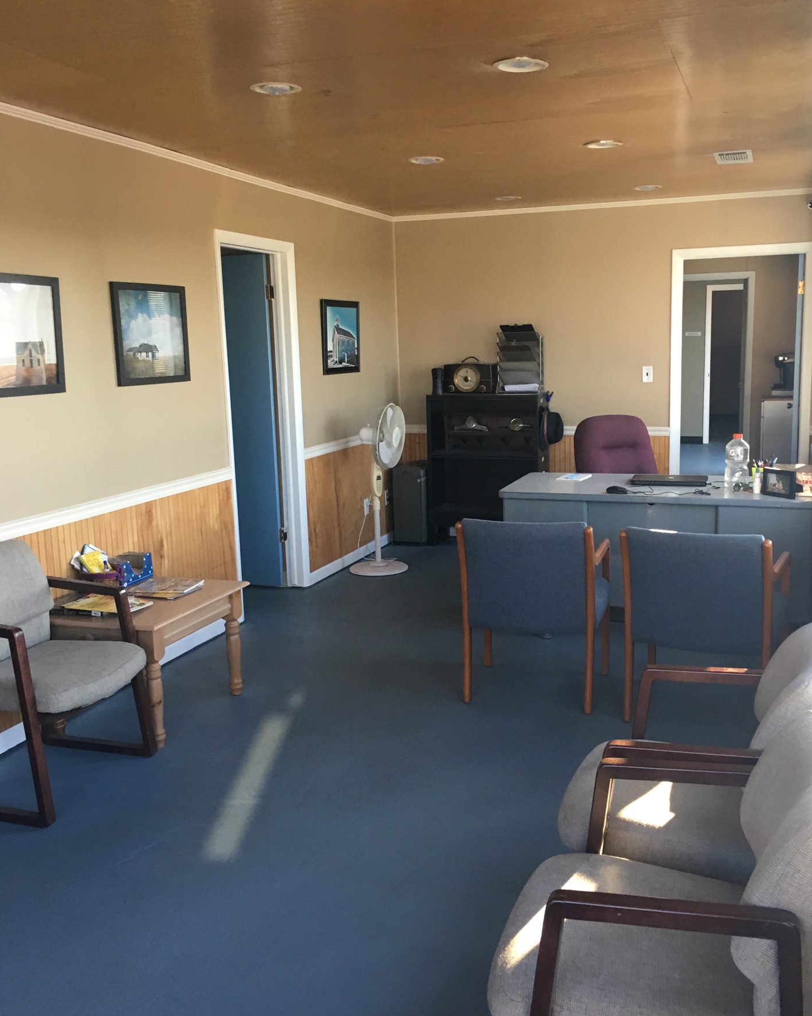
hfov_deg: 44.5
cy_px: 505
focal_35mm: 33
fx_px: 992
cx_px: 432
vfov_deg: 54.2
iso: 40
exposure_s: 1/30
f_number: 2.2
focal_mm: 4.15
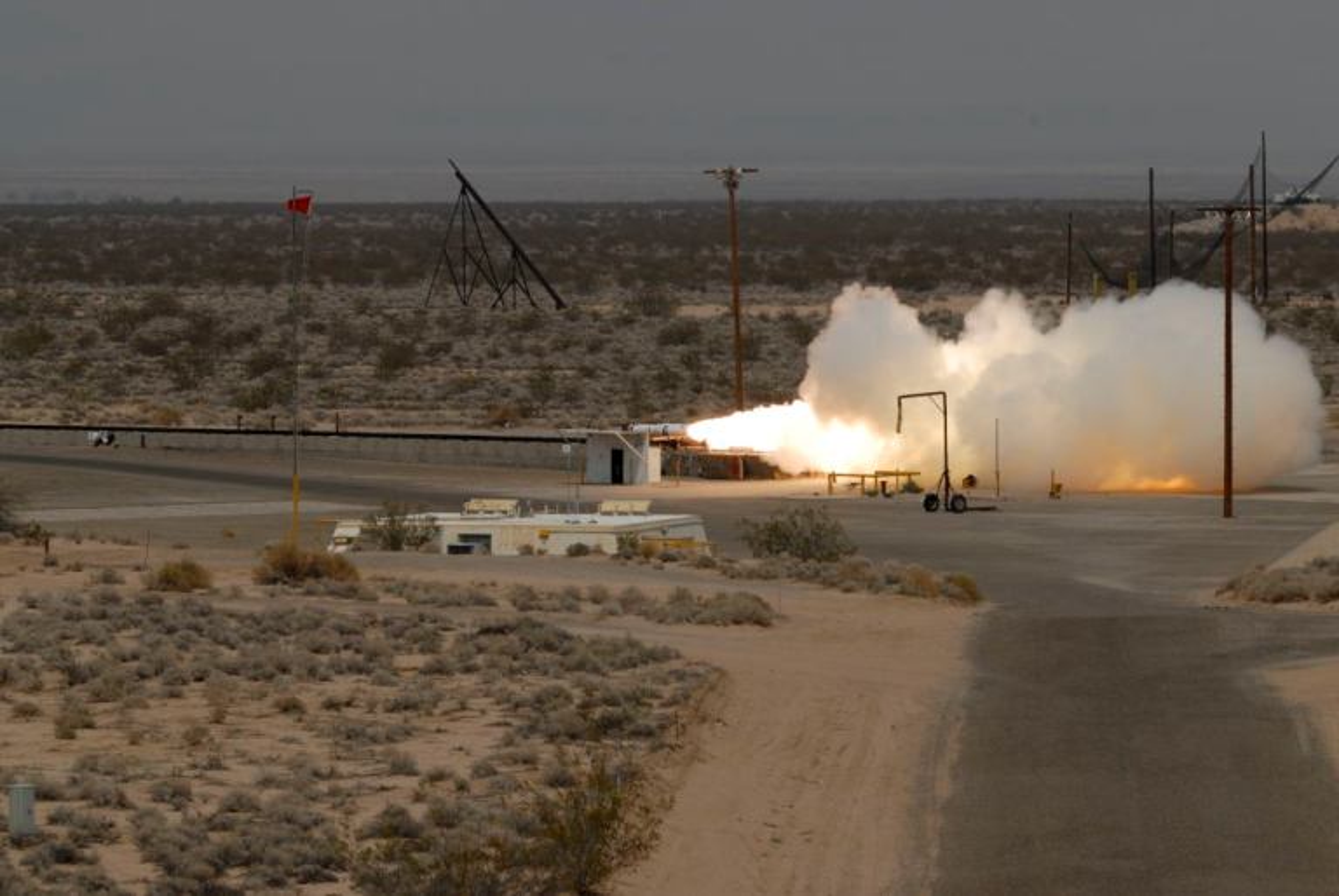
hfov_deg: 6.9
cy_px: 448
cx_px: 670
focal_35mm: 300
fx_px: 11171
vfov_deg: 4.6
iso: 100
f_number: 10
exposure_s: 1/500
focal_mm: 200
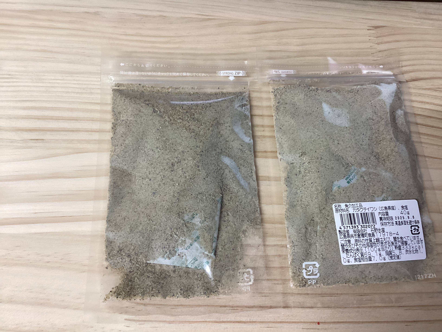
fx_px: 396
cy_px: 166
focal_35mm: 31
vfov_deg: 45.4
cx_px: 221
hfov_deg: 58.4
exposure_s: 1/60
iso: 160
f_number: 2.4
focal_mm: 3.3
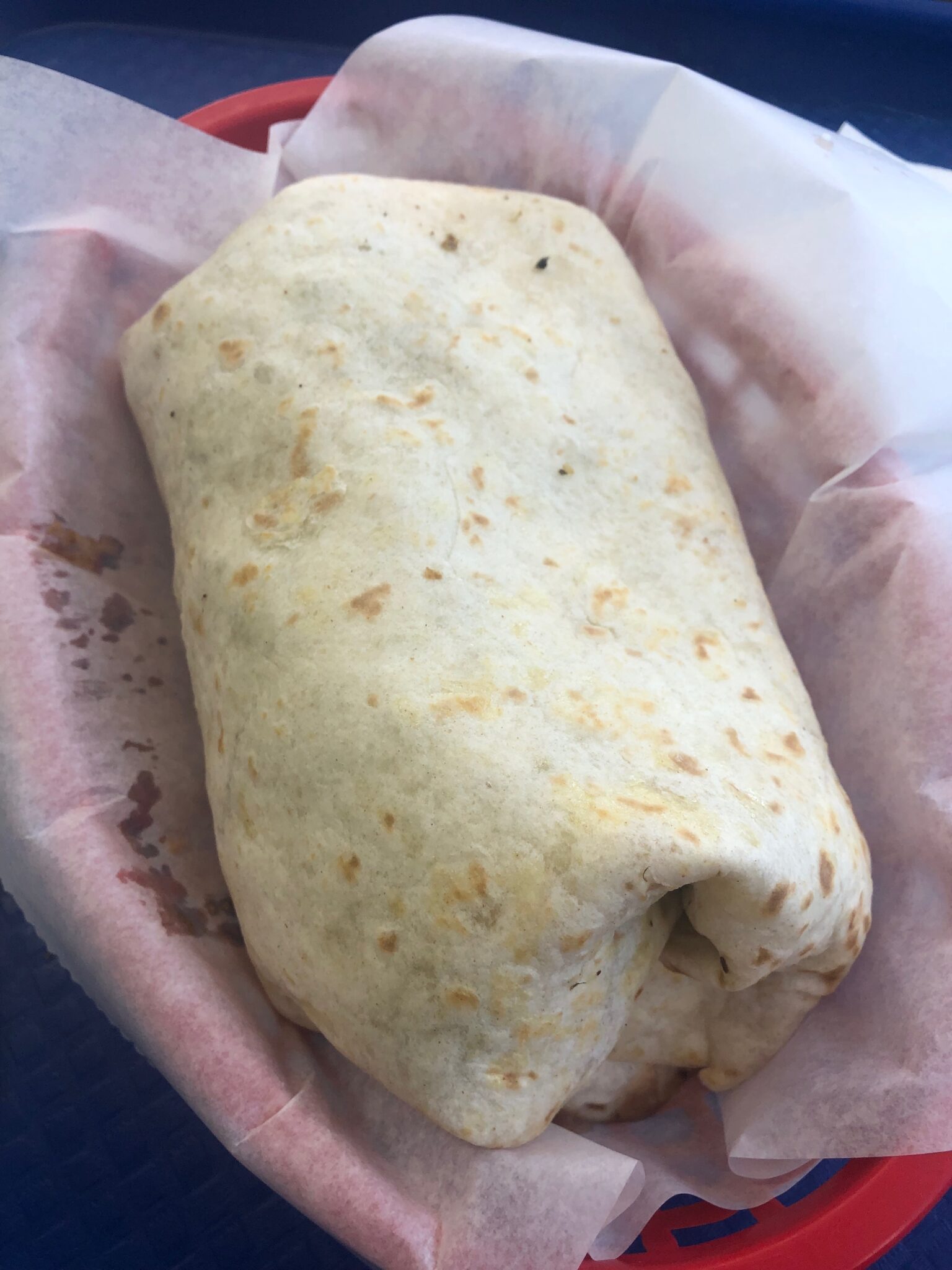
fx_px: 1027
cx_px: 476
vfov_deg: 63.4
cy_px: 635
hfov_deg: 49.7
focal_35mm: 28
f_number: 1.8
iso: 40
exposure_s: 1/120
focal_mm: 3.99
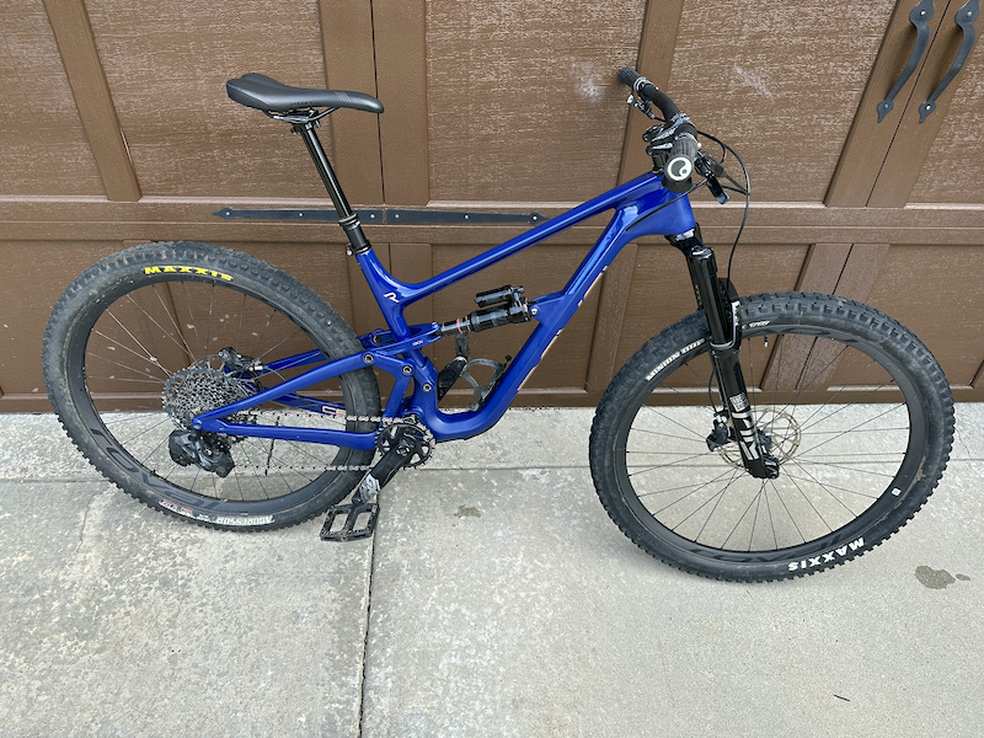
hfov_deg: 71.6
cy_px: 369
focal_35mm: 24
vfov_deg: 56.8
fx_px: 682
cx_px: 492
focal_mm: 6.86
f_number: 1.78
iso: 80
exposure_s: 1/323
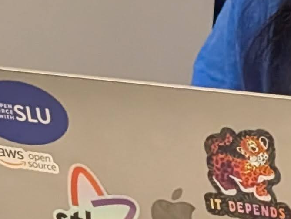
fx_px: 2516
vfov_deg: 4.8
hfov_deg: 6.1
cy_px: -401
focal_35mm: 299
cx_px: 856
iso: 607
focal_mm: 6.9
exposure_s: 1/215
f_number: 1.68
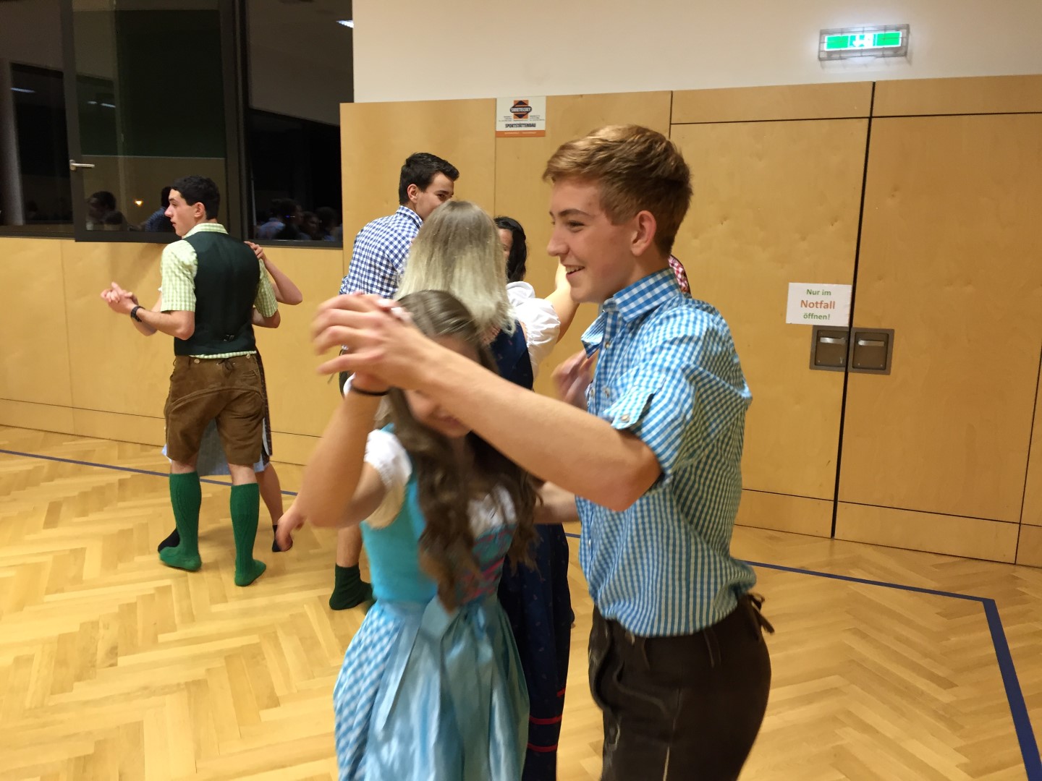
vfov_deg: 48.2
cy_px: 390
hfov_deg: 61.7
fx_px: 873
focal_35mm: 29
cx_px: 521
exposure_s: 1/33
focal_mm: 4.15
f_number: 2.2
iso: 100
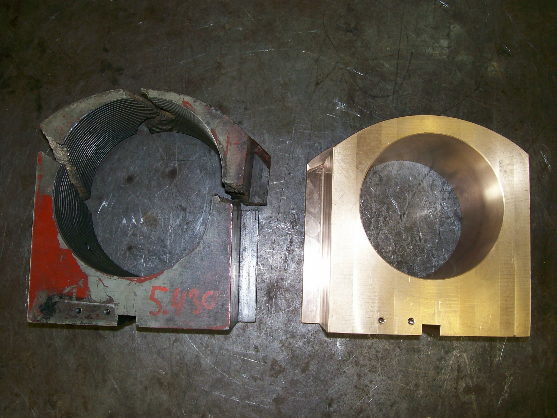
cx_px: 278
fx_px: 579
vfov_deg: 39.7
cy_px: 209
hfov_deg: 51.4
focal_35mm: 36
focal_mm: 6
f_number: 2.7
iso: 80
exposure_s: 1/64
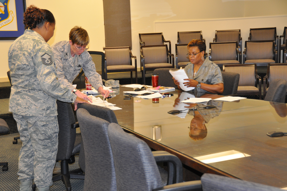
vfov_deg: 21.5
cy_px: 96
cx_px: 144
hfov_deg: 31.9
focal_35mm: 63
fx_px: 502
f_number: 4.5
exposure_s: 1/60
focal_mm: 42
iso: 800
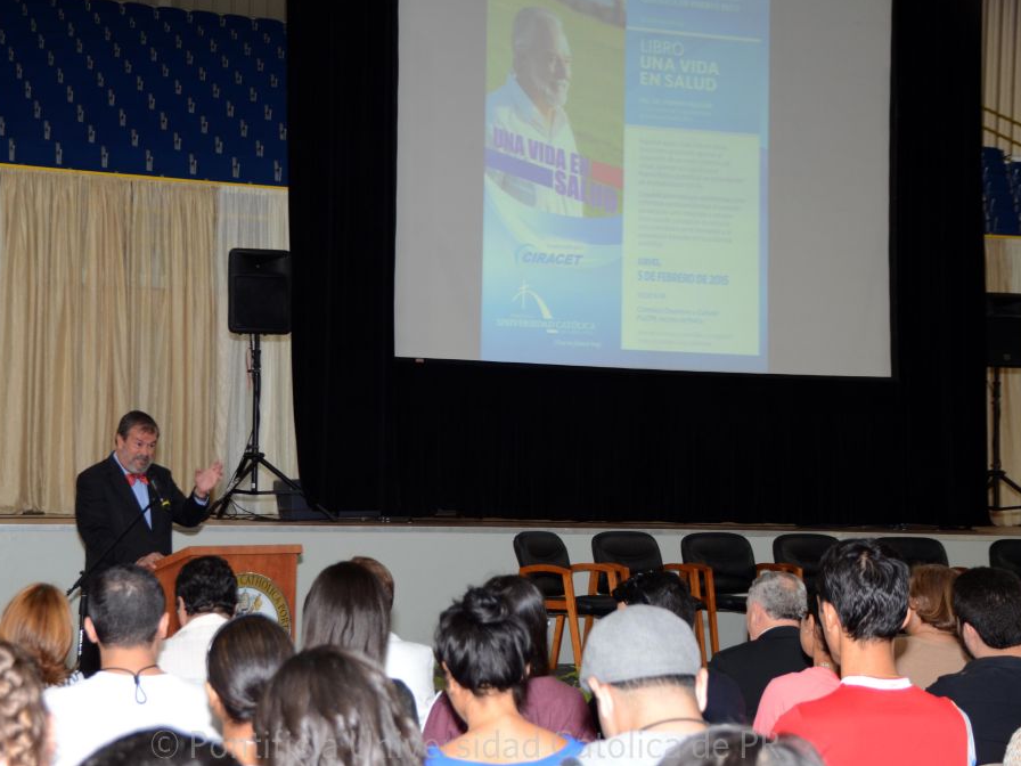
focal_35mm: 58
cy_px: 381
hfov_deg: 33.5
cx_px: 465
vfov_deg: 25.4
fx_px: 1697
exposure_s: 1/50
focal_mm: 35
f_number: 5.6
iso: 640
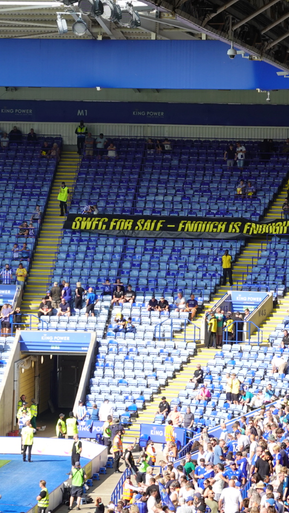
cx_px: 202
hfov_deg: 5.0
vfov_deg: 8.9
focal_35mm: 241
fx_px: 3282
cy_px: 257
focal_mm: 55.66
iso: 100
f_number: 5.6
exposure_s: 1/200
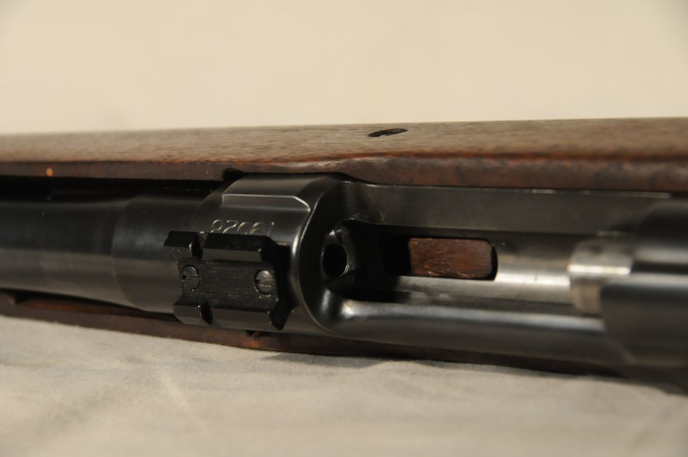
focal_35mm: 158
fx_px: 3006
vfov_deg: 8.7
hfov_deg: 13.1
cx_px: 344
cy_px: 228
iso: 1250
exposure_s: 1/100
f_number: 9
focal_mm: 105
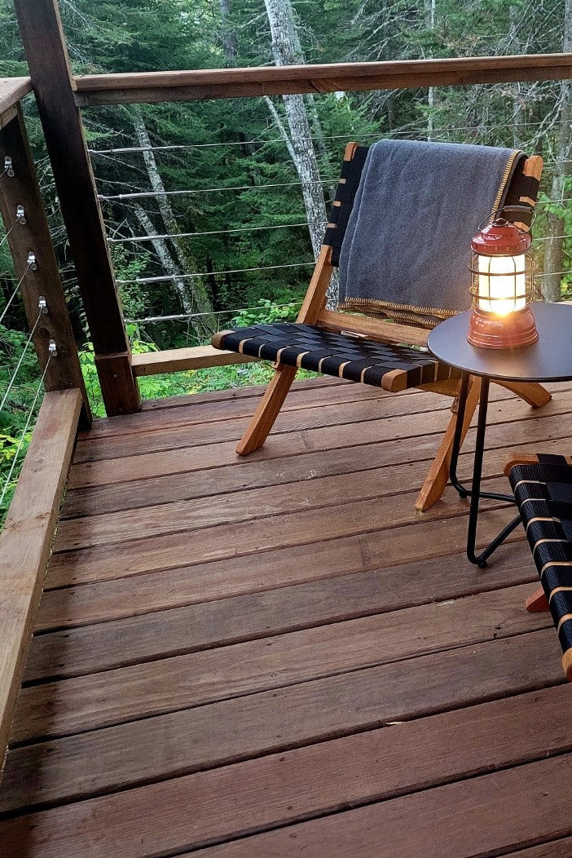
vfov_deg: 51.9
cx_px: 467
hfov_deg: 34.7
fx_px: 881
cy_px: 422
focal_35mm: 37
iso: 640
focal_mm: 5.4
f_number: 1.8
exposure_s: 1/40
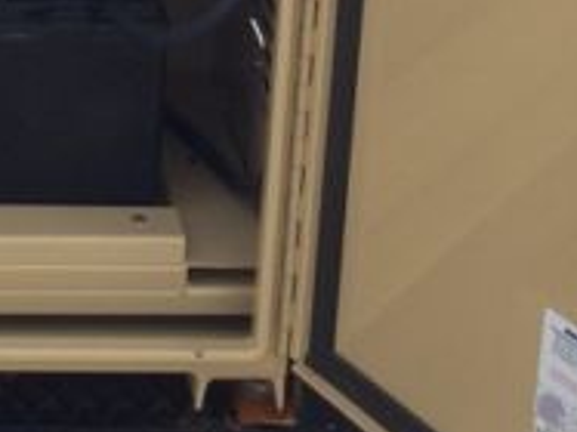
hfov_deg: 13.8
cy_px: -321
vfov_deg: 10.0
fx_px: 2349
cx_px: -6
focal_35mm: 141
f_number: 2.4
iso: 50
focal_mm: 4.13
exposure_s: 1/451
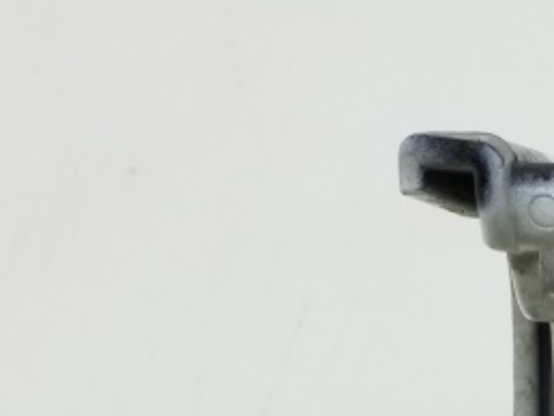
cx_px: 930
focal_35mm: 107
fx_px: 1714
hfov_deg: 16.1
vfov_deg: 12.7
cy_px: 742
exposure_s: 1/50
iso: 100
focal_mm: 3.6
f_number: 1.9
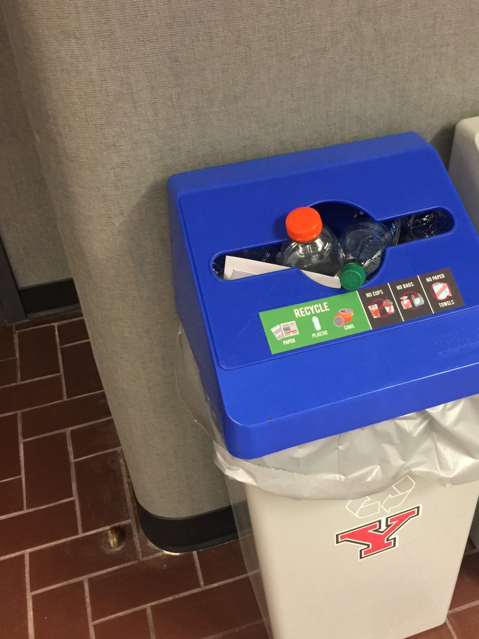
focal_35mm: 41
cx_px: 334
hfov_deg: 34.7
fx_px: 757
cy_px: 320
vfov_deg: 45.8
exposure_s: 1/10
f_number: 2.2
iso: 100
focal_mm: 4.15
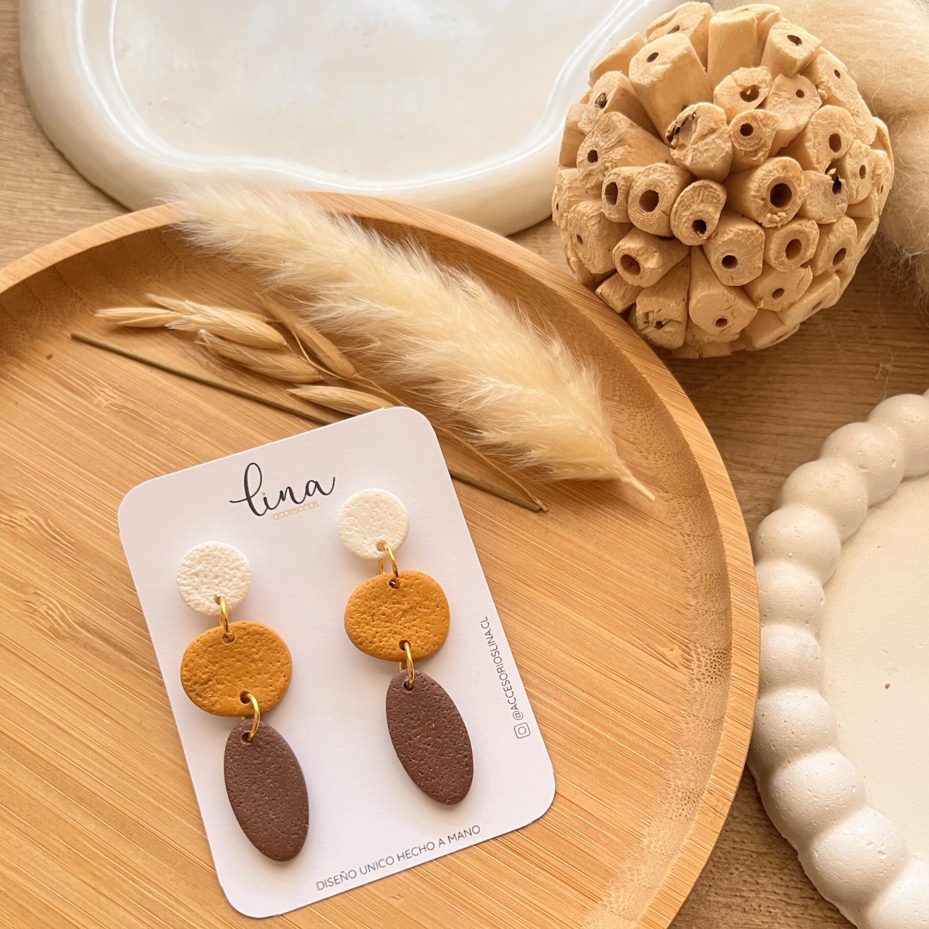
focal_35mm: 31
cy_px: 557
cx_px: 463
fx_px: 941
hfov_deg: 52.5
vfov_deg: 52.2
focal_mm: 5.1
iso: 125
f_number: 1.6
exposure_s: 1/71
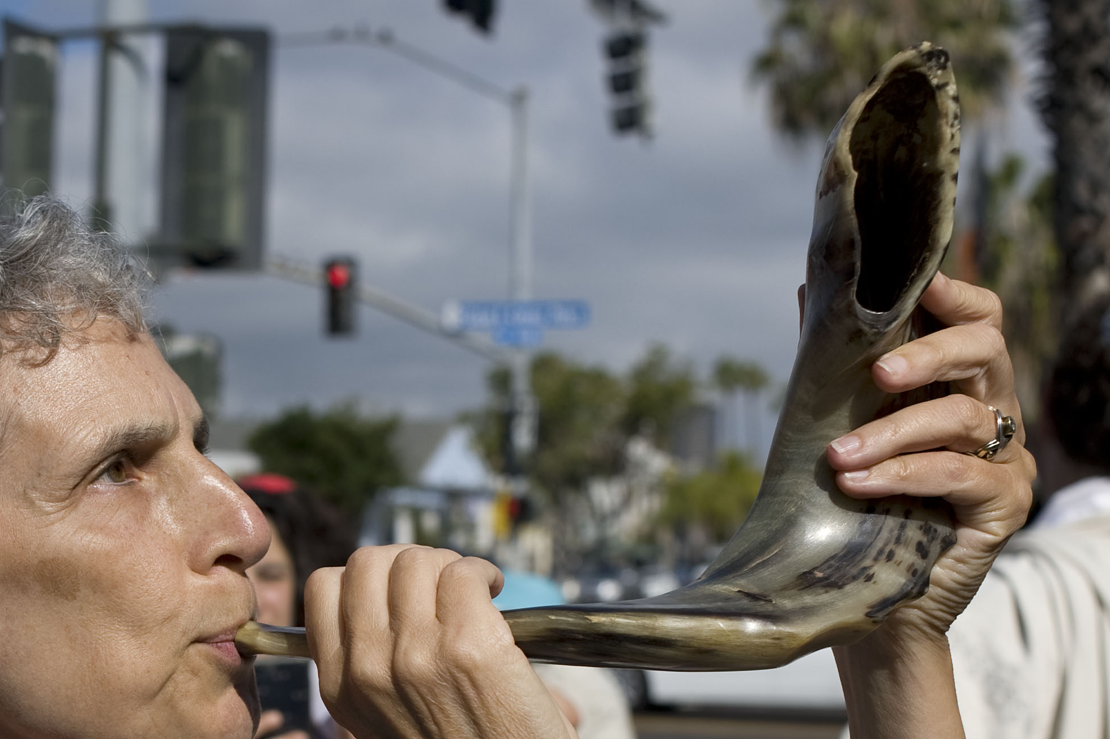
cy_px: 726
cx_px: 199
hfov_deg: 26.4
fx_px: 2311
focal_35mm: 75
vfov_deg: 17.8
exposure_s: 1/2000
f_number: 5.6
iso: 200
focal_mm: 35
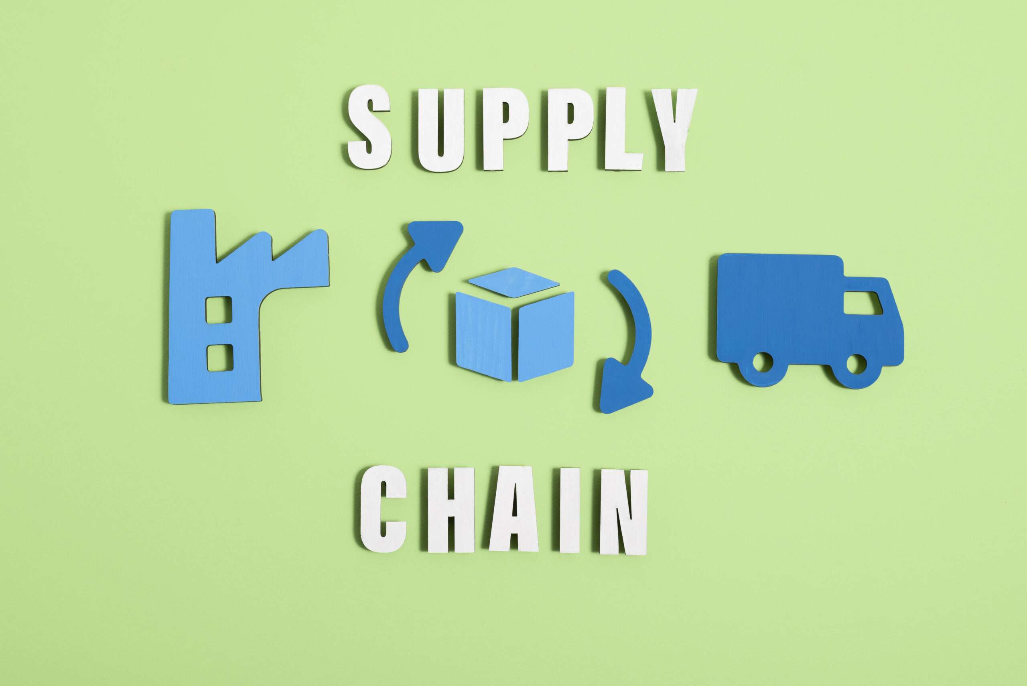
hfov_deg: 39.6
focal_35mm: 50
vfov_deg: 27.0
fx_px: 1427
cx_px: 514
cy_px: 343
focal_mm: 50
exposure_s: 1/125
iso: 100
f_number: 9
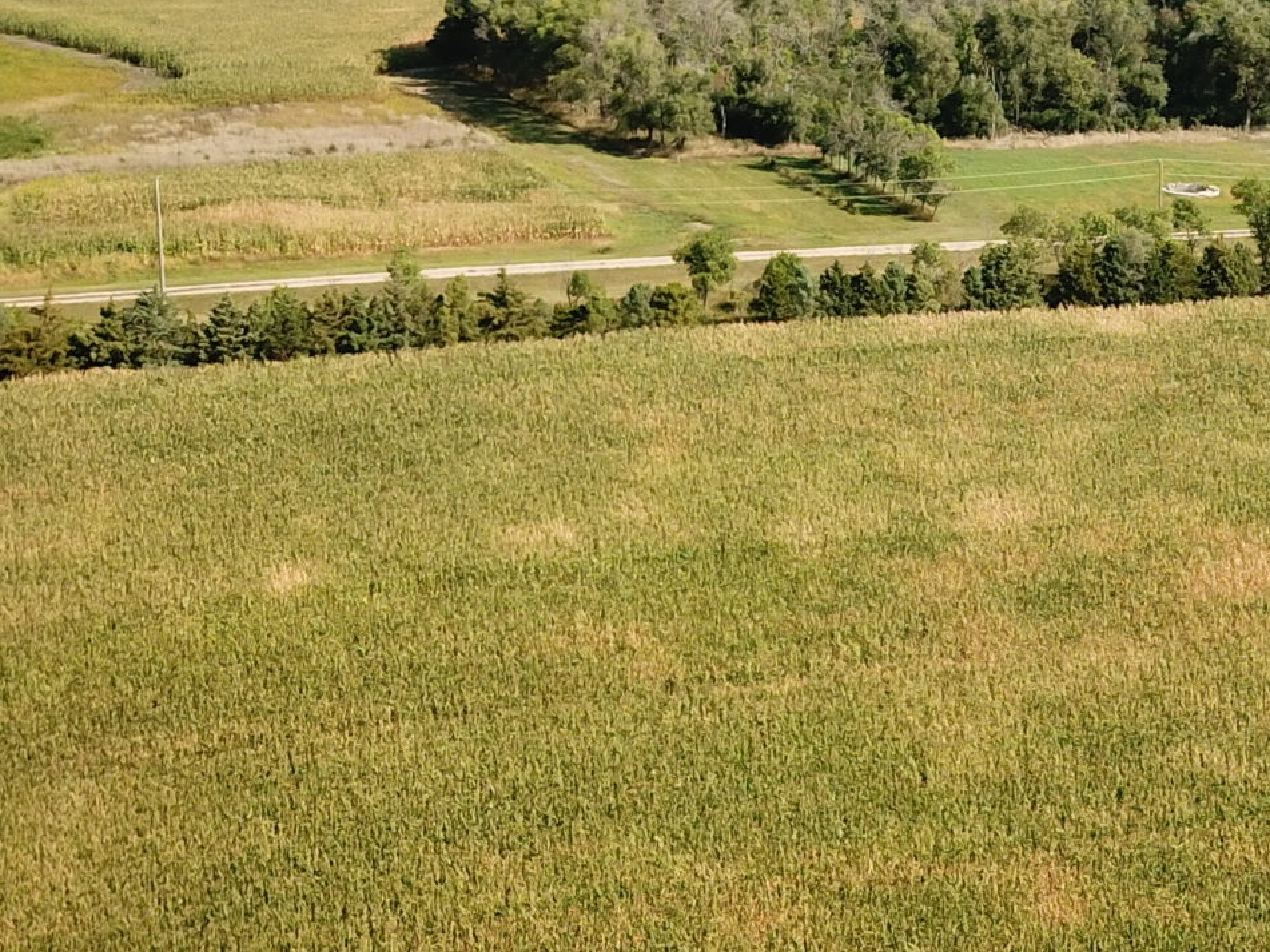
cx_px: 1155
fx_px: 2568
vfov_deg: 20.9
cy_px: 291
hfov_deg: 26.8
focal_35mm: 70
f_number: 2.2
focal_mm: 4.73
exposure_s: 1/896
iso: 100
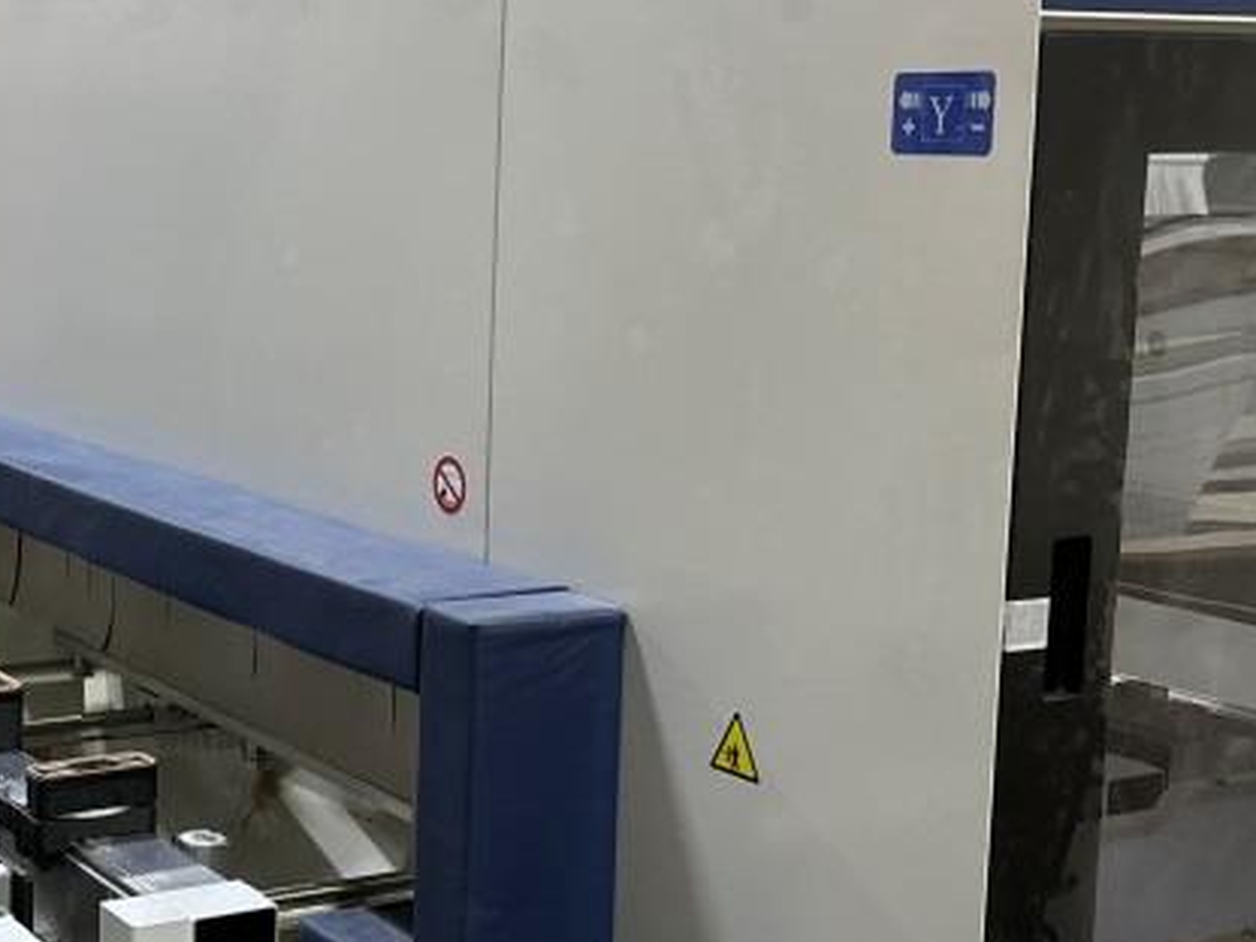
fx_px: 2322
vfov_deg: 22.9
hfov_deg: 29.4
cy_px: 480
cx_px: 202
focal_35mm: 64
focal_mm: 5.96
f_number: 1.6
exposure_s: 1/40
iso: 400
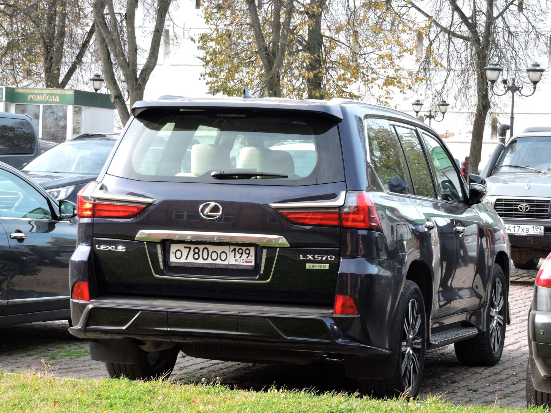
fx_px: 1671
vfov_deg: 14.1
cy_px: 206
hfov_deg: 18.7
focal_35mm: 105
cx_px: 276
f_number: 4.8
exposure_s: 1/80
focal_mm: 18.8
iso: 100
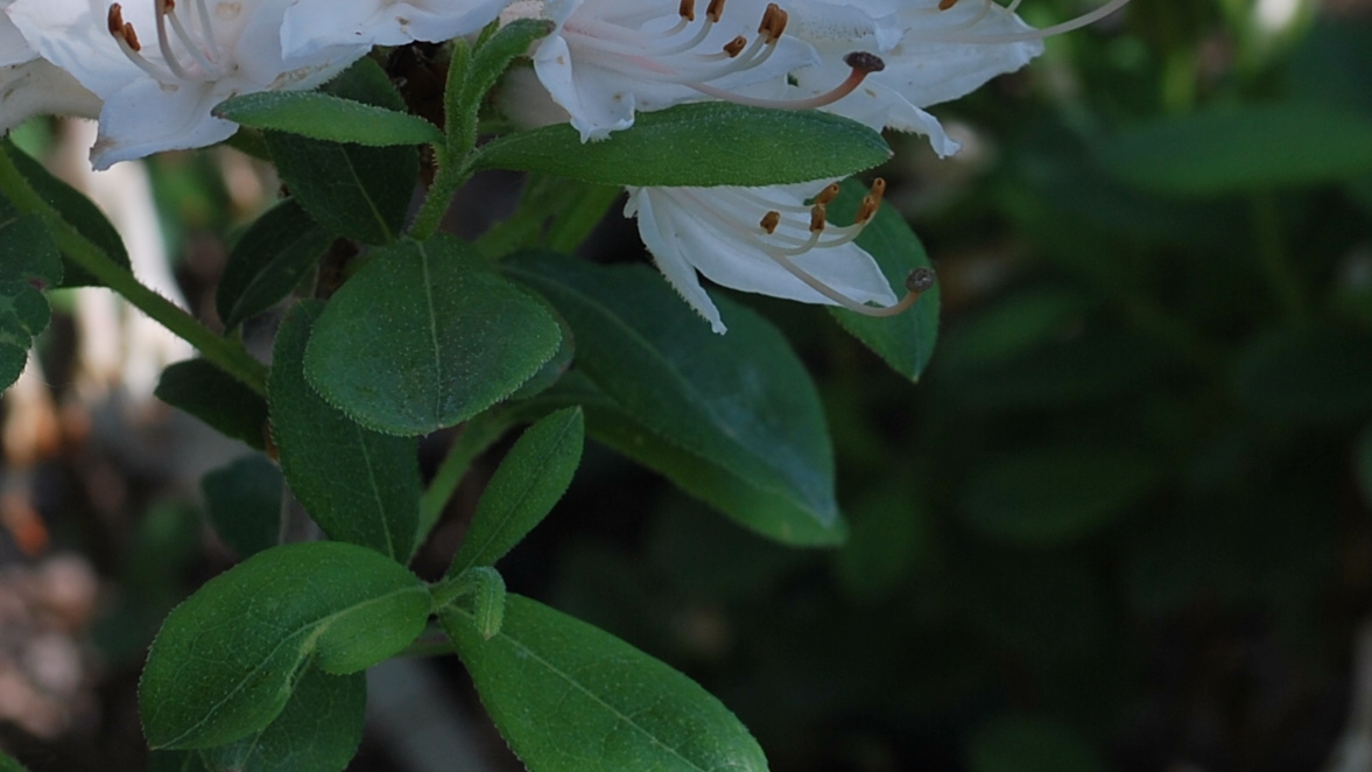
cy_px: -52
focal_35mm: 155
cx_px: 410
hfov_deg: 13.8
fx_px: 5639
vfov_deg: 7.8
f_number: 9
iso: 100
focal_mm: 40
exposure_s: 1/320
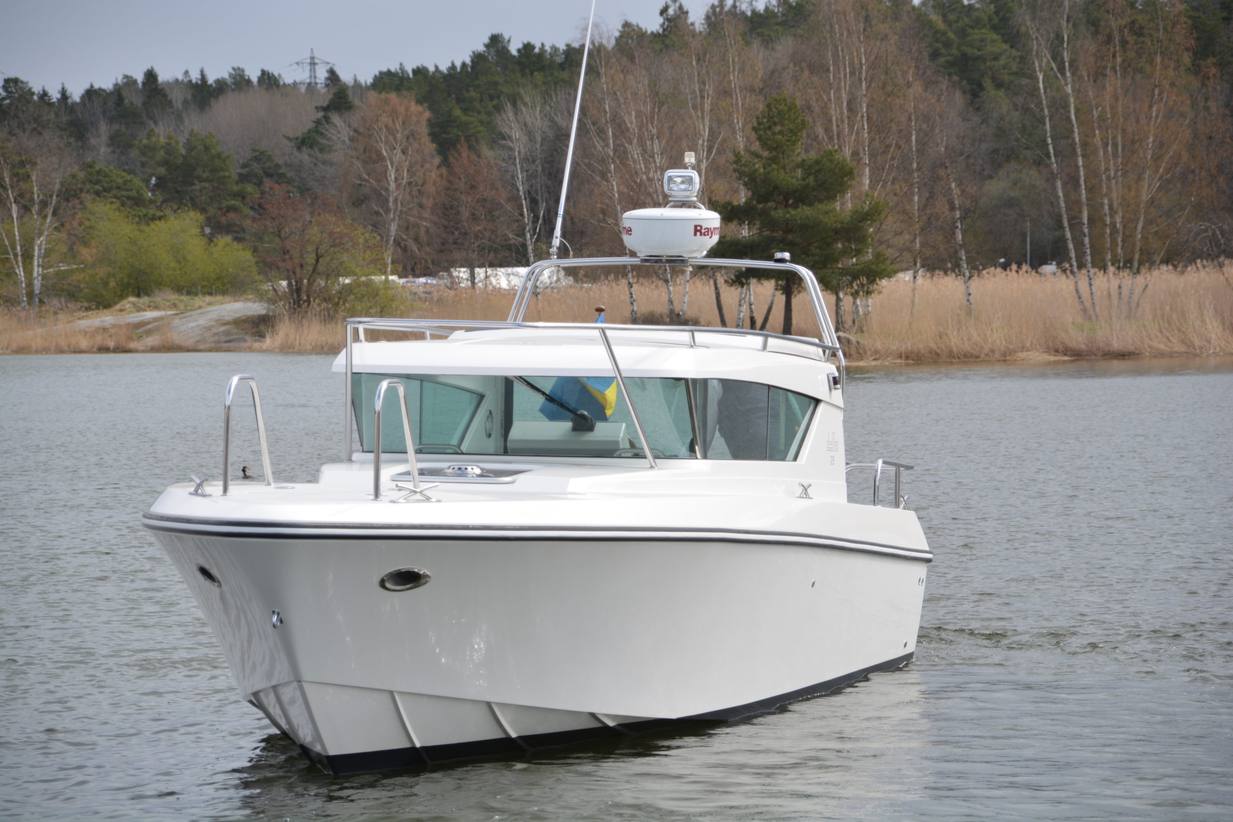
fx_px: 5651
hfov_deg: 12.5
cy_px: 411
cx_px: 616
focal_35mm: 165
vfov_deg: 8.3
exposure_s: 1/500
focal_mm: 110
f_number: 5.6
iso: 200
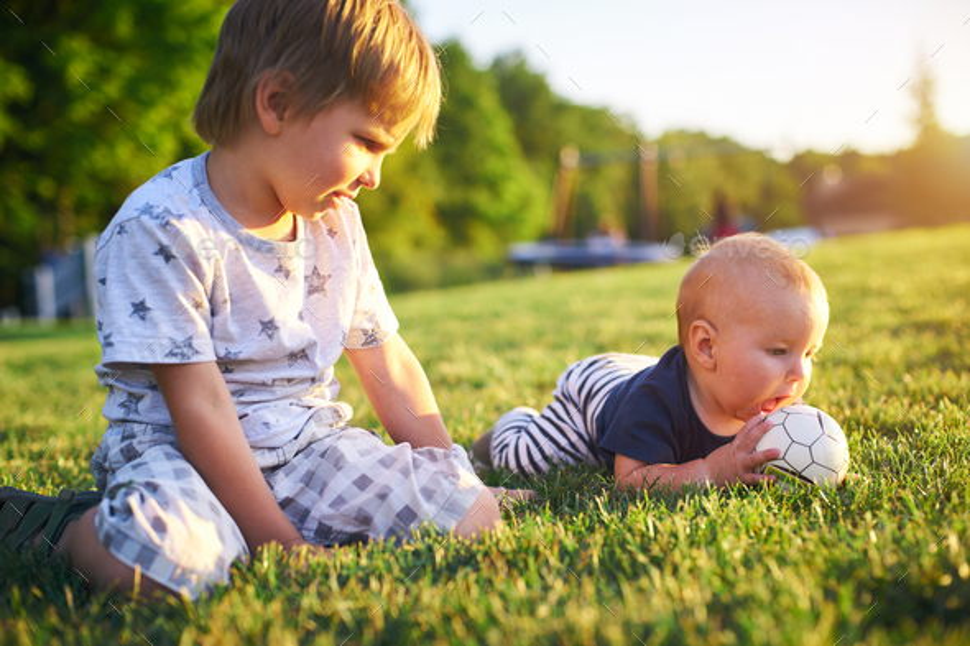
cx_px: 485
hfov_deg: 39.6
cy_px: 323
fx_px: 1347
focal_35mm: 50
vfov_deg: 27.0
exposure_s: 1/500
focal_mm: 50
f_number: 2.8
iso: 200
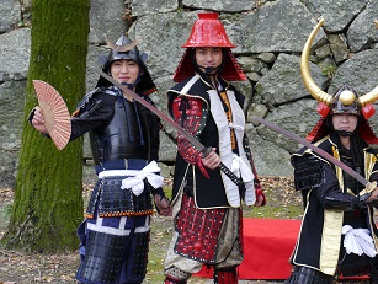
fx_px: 1050
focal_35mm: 96
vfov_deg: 15.4
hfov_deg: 20.4
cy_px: 160
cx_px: 237
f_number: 5
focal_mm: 32
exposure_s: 1/60
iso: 320
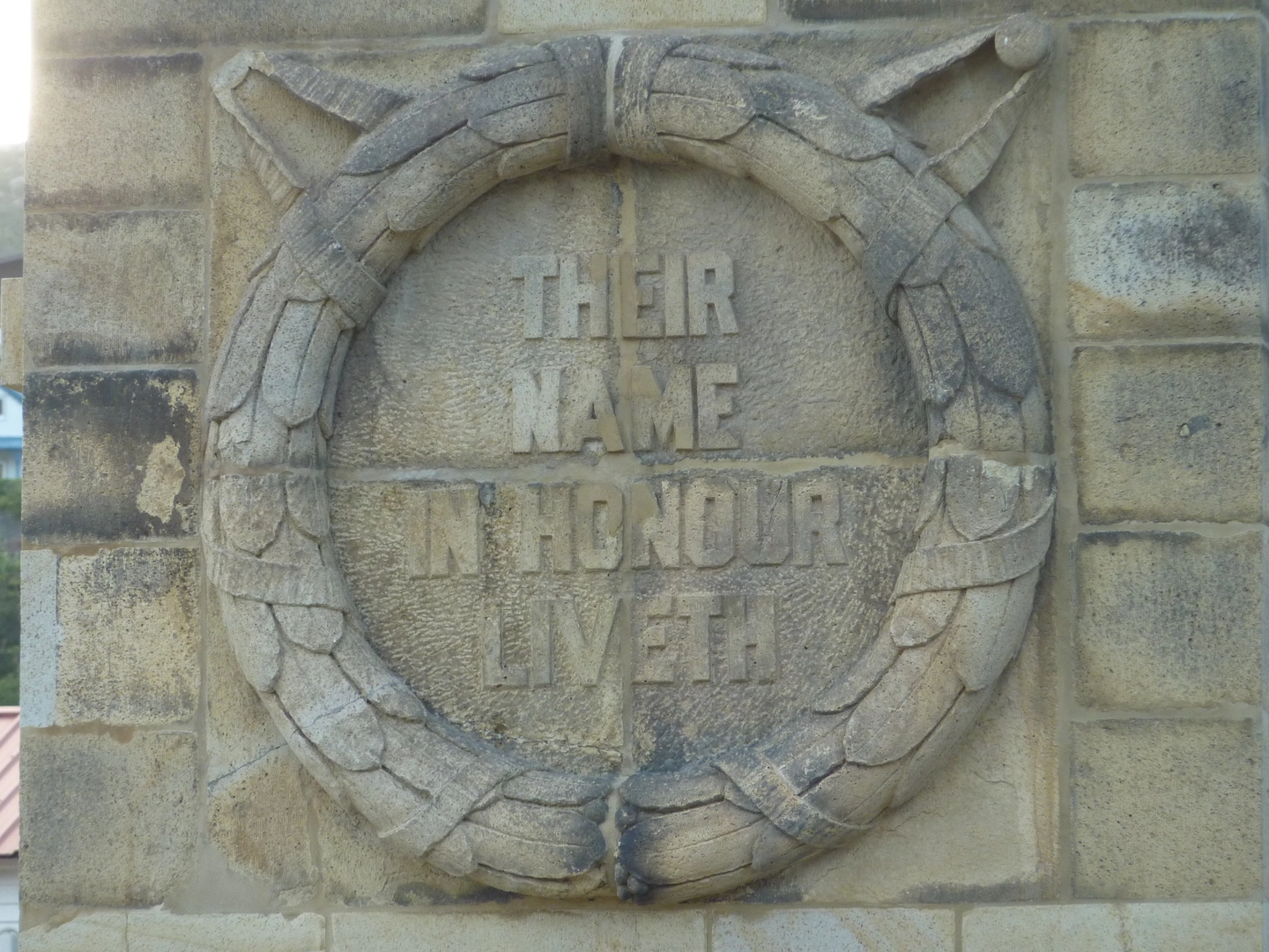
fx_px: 8872
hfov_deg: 8.2
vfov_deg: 6.1
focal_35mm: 242
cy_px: 476
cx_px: 634
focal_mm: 39.7
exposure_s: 1/100
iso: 160
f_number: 4.7
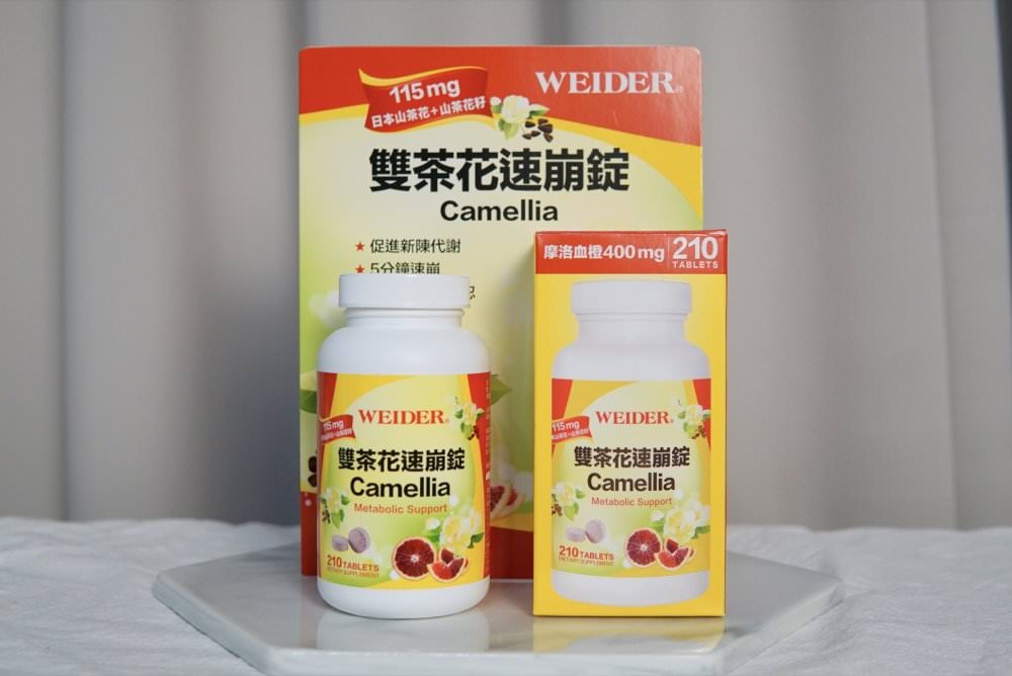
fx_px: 1266
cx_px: 506
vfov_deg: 29.9
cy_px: 338
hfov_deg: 43.6
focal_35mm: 45
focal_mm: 30
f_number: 4
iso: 320
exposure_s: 1/160
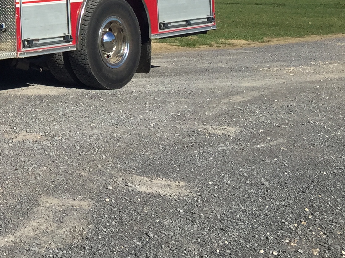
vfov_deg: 16.3
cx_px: -161
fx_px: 857
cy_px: -68
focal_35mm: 86
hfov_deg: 19.9
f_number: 2.2
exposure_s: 1/2198
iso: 32
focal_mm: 4.15
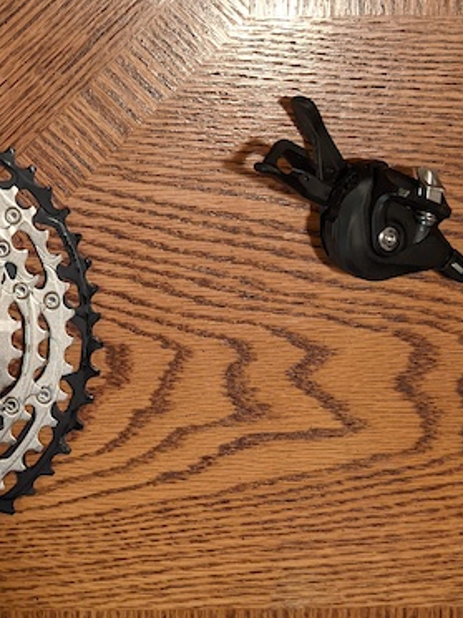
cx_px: 88
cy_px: 37
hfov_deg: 24.8
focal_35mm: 58
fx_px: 1034
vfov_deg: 31.3
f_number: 1.8
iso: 248
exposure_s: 1/24
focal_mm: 4.44
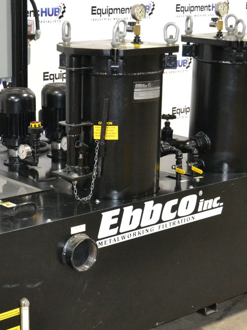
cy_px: 207
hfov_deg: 19.5
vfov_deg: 25.9
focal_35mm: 75
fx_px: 714
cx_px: 64
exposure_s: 1/60
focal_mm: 26
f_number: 4.2
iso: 2500
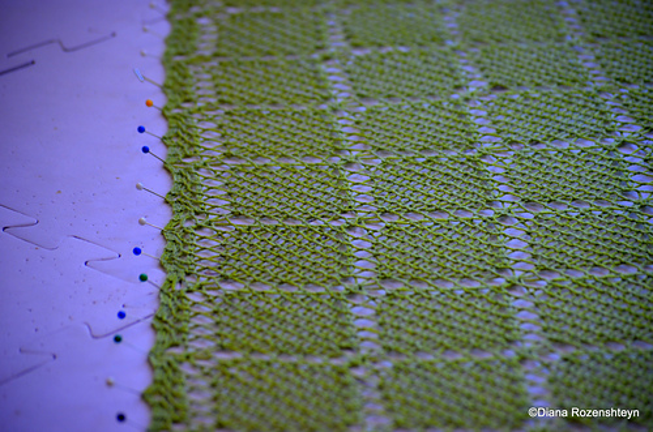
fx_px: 2308
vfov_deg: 10.7
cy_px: 216
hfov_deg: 16.1
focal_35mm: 128
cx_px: 326
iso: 400
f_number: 5
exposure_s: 1/100
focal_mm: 85
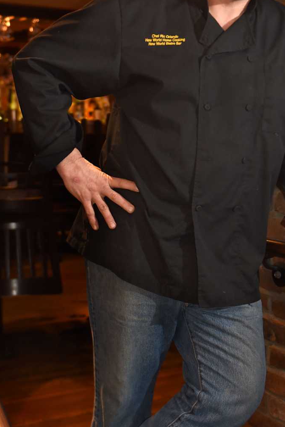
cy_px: 252
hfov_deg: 20.9
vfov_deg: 30.9
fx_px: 771
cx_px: 173
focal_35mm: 65
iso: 1000
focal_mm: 32
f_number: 2.8
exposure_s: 1/200
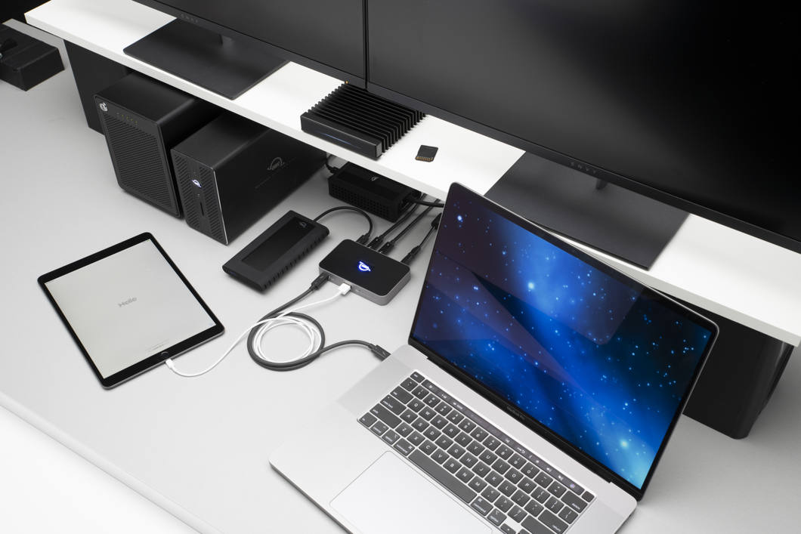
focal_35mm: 45
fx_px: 1001
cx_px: 400
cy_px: 267
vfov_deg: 29.9
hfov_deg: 43.6
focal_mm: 45
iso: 100
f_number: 11
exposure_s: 2
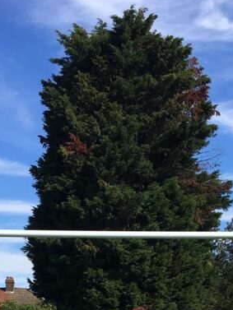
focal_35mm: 82
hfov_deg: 18.0
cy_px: 415
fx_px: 736
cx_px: 103
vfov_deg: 21.3
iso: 25
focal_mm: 4.15
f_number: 2.2
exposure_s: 1/1709
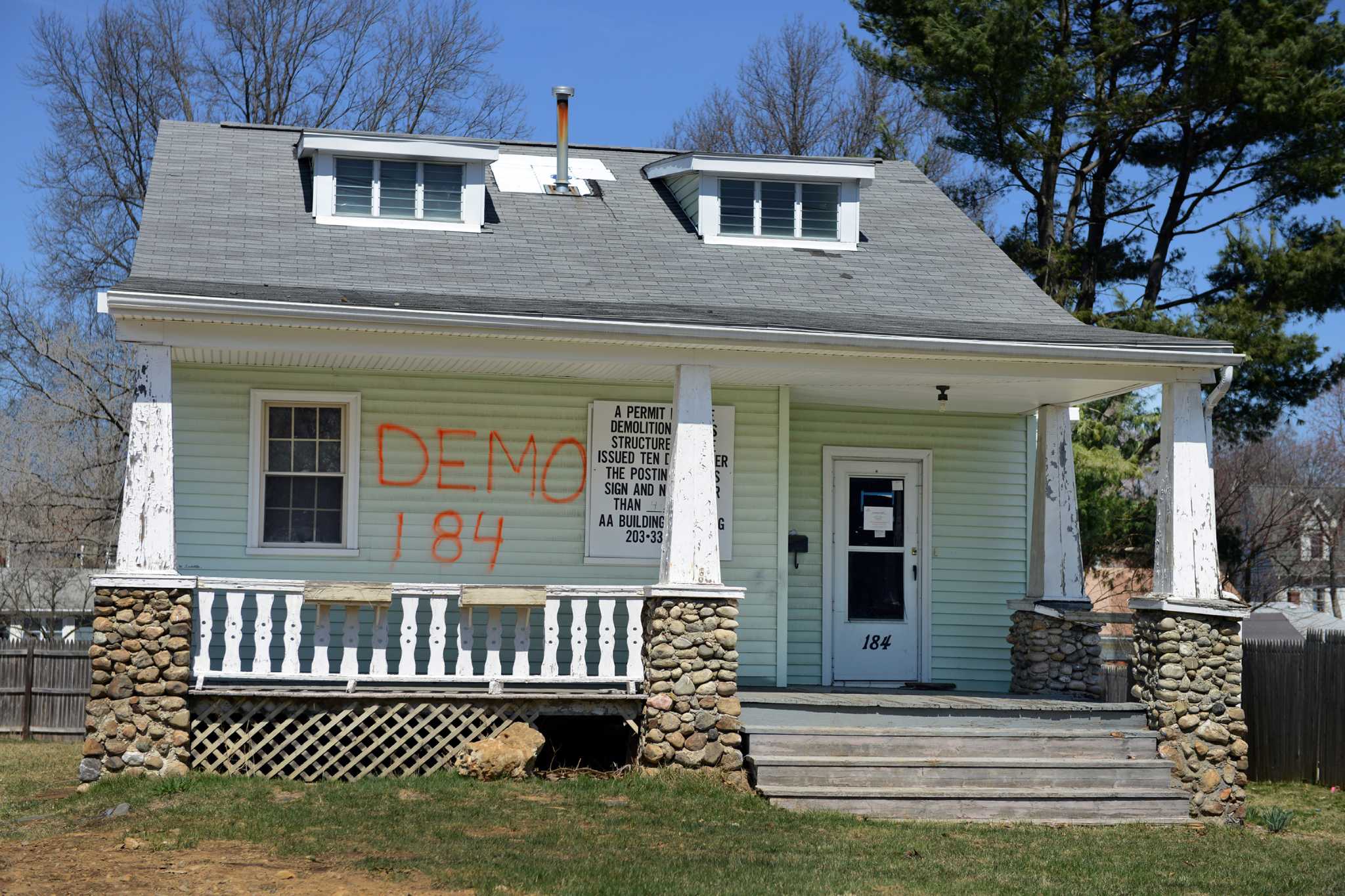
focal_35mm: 60
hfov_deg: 33.4
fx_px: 2241
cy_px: 448
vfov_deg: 22.6
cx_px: 672
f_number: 4
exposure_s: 1/1250
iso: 125
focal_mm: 60
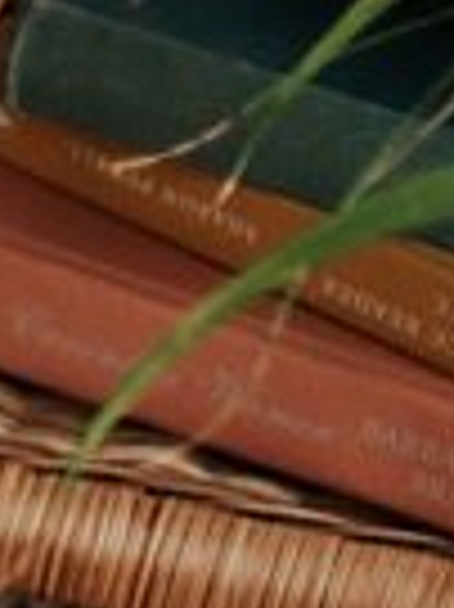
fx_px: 6726
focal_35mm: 384
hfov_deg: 3.1
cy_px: 284
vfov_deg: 5.2
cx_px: -2989
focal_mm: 35
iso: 640
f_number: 2.2
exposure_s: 1/640
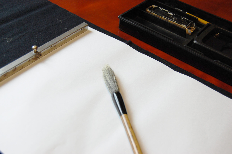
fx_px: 270
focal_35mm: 42
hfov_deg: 46.4
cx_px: 116
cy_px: 77
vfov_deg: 31.8
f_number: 5
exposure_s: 1/100
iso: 400
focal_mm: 28
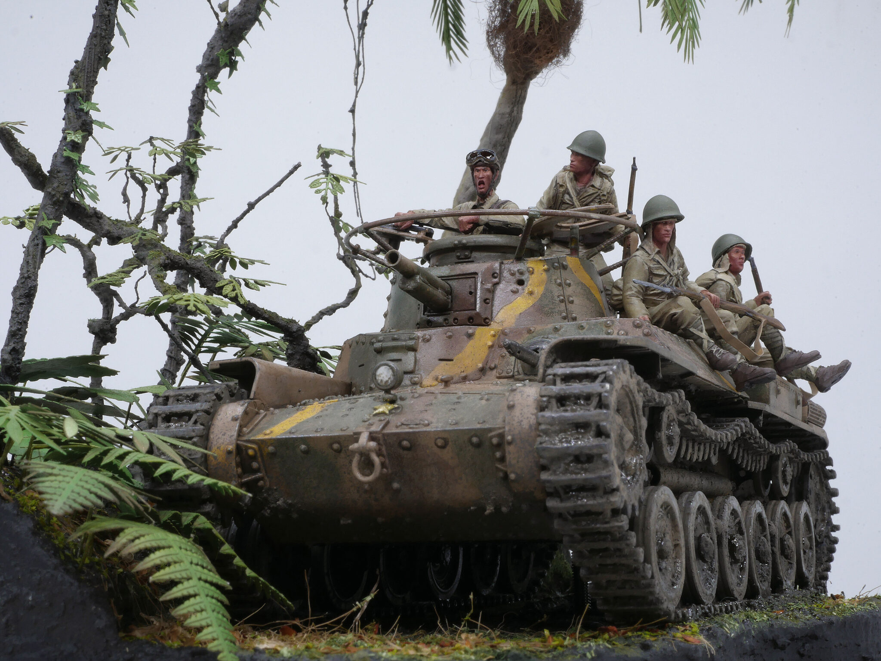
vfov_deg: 24.4
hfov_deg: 32.2
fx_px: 1527
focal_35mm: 60
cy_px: 330
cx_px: 440
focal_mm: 30
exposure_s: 1/1.6
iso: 200
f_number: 22
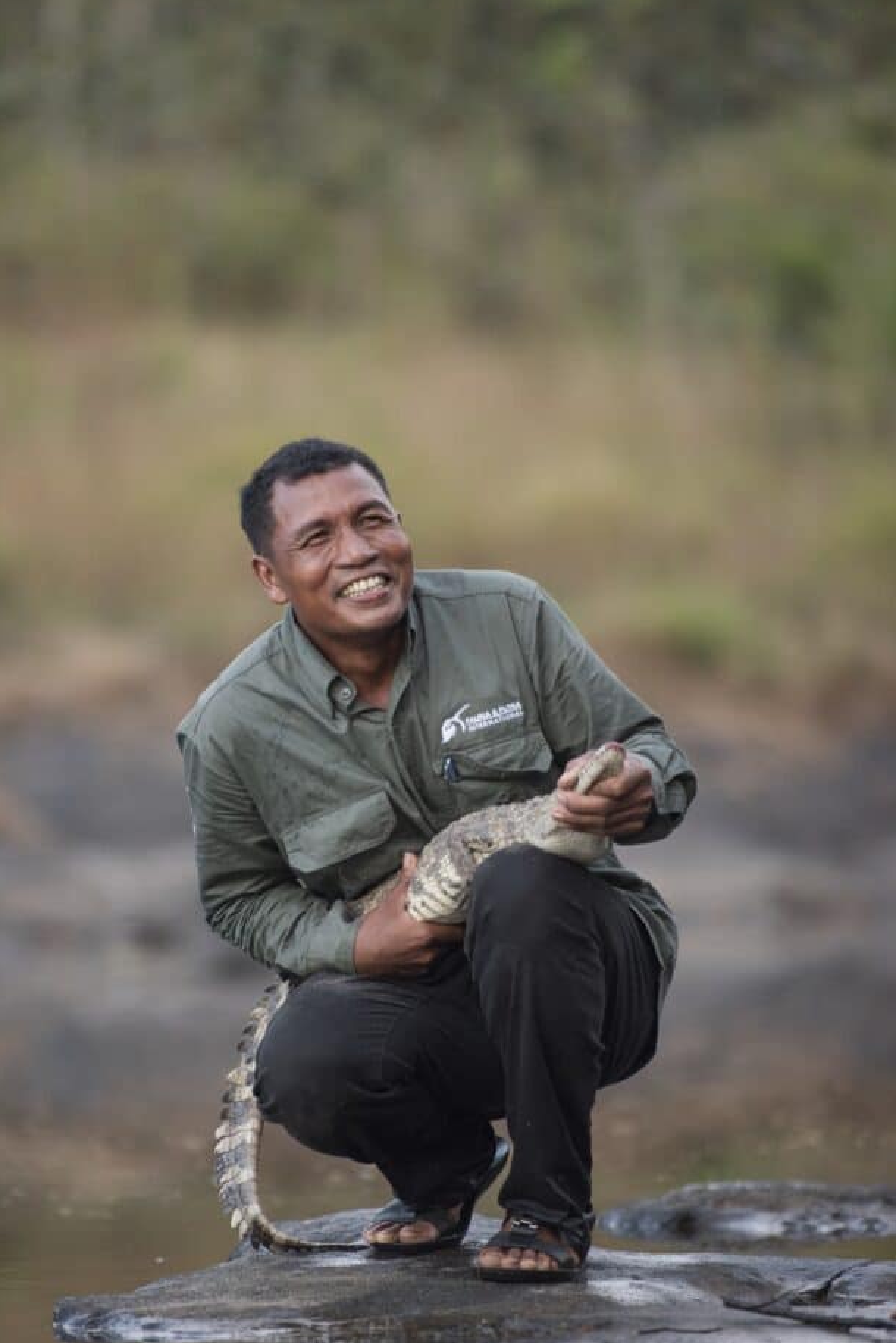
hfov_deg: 6.1
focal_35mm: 224
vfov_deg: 9.2
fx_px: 8356
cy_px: 714
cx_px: 402
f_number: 2.8
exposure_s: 1/125
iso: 1000
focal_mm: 200
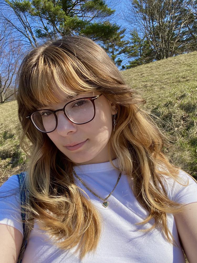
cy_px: 132
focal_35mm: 30
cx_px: 98
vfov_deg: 60.0
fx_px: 228
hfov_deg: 46.8
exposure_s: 1/470
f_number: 2.2
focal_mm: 2.71
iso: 25
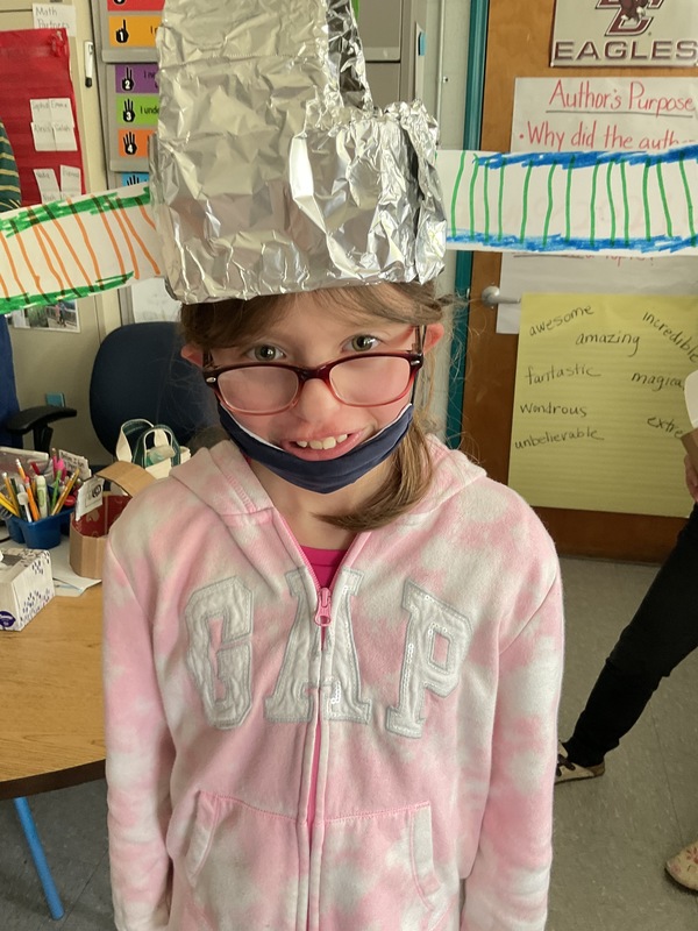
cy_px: 466
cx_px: 349
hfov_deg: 48.2
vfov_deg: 61.7
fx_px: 780
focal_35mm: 29
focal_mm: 3
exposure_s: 1/67
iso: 64
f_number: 1.8
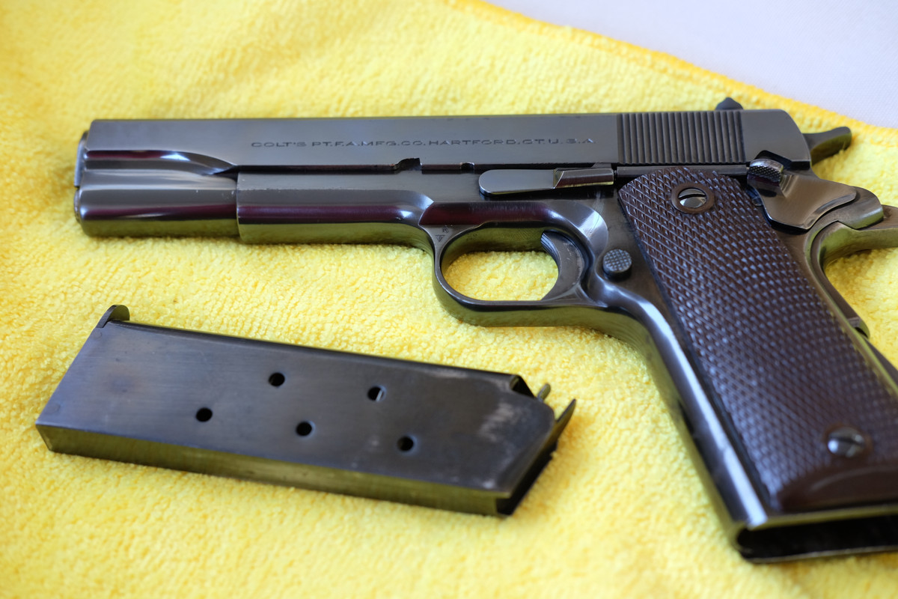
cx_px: 449
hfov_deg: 37.5
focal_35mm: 53
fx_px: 1322
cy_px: 300
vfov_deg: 25.5
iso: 640
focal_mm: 35
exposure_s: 1/80
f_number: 3.6
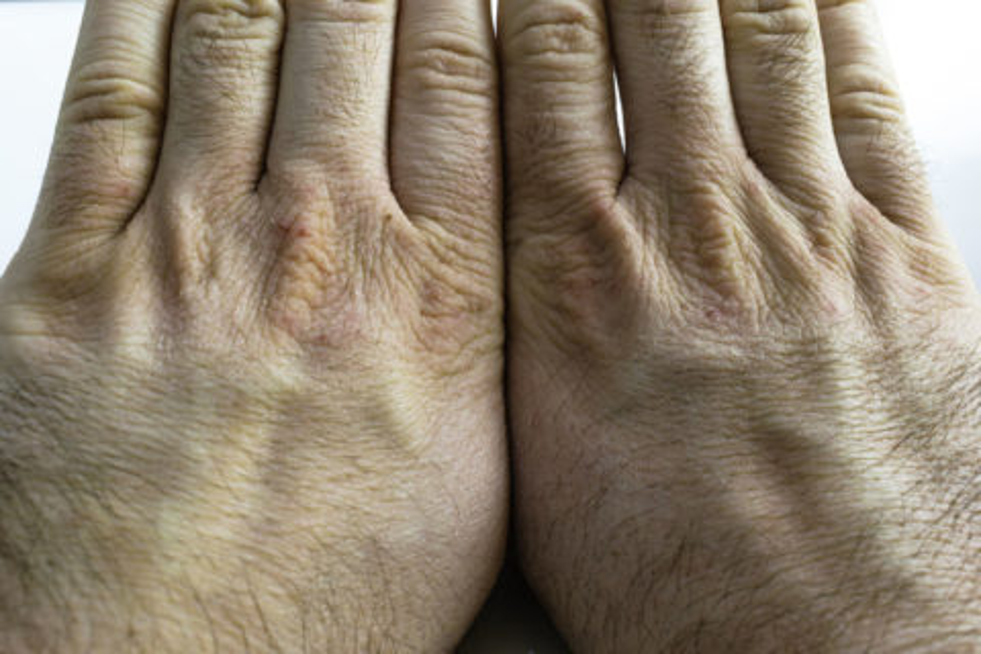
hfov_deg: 51.3
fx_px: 1022
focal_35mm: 38
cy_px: 327
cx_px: 490
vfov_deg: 35.5
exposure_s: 1/2.5
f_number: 10
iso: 100
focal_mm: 25
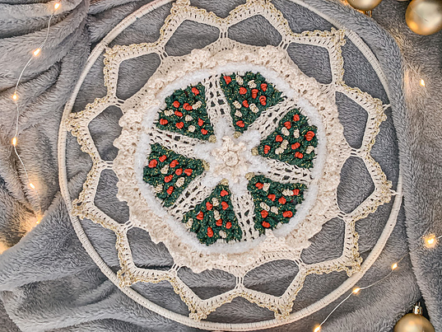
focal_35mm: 31
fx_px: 396
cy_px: 147
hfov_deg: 58.3
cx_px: 238
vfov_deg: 45.4
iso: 160
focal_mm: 4.25
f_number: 1.8
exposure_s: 1/60
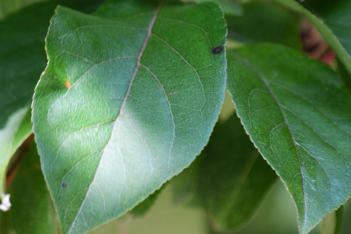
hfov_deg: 3.2
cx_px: 188
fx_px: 6289
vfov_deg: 2.1
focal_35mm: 645
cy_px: 41
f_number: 5.6
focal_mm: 200
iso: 250
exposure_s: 1/160
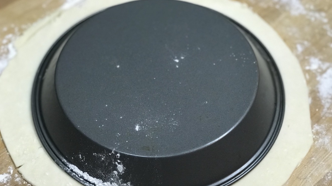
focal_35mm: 63
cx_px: 164
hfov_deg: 33.3
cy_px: 123
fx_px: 555
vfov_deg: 19.1
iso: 160
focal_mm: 6.6
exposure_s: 1/60
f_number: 2.8
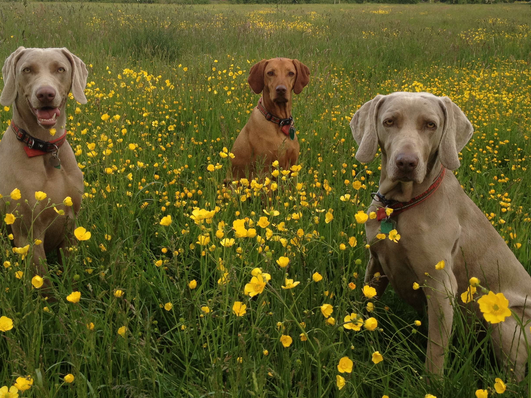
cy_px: 134
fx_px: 721
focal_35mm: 47
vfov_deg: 30.7
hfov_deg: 40.4
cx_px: 253
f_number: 2.4
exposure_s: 1/184
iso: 64
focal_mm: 4.28
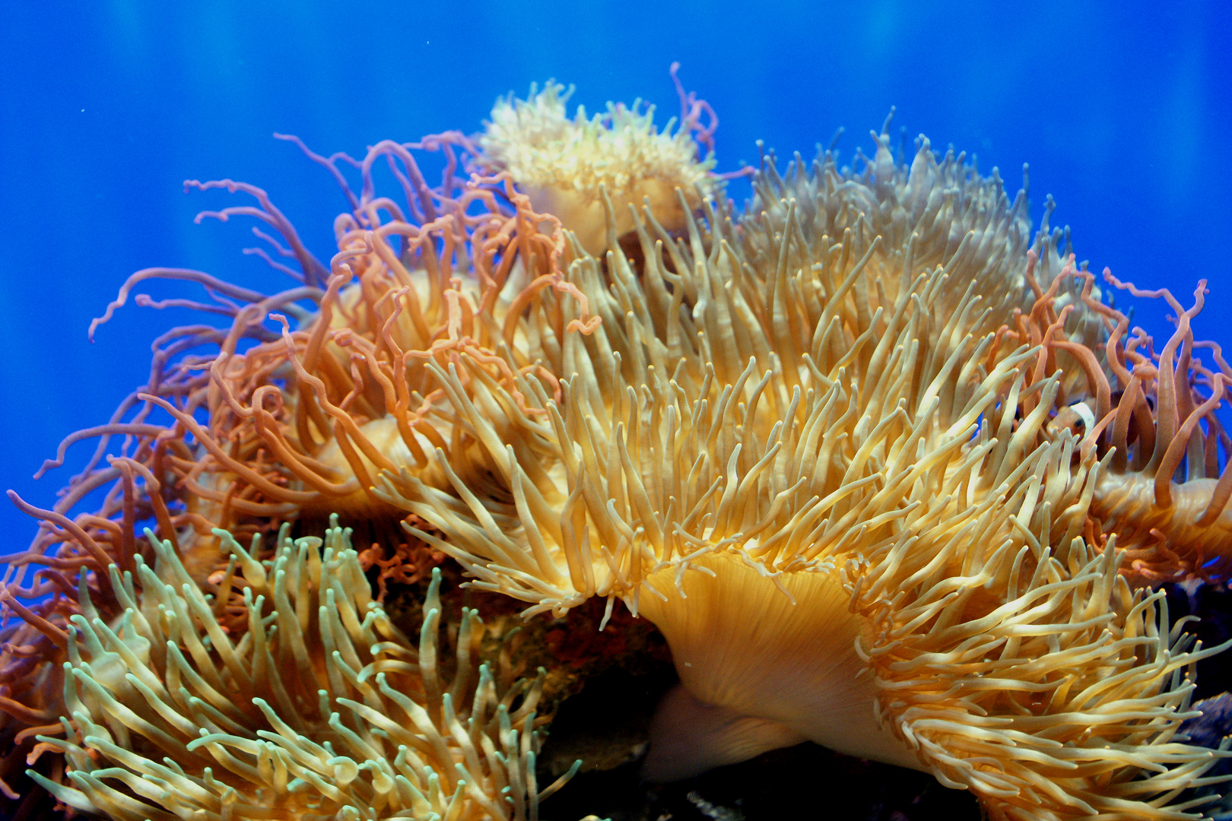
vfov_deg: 43.6
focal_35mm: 30
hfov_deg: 61.9
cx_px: 616
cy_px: 410
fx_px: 1027
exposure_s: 1/40
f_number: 4
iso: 800
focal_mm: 20
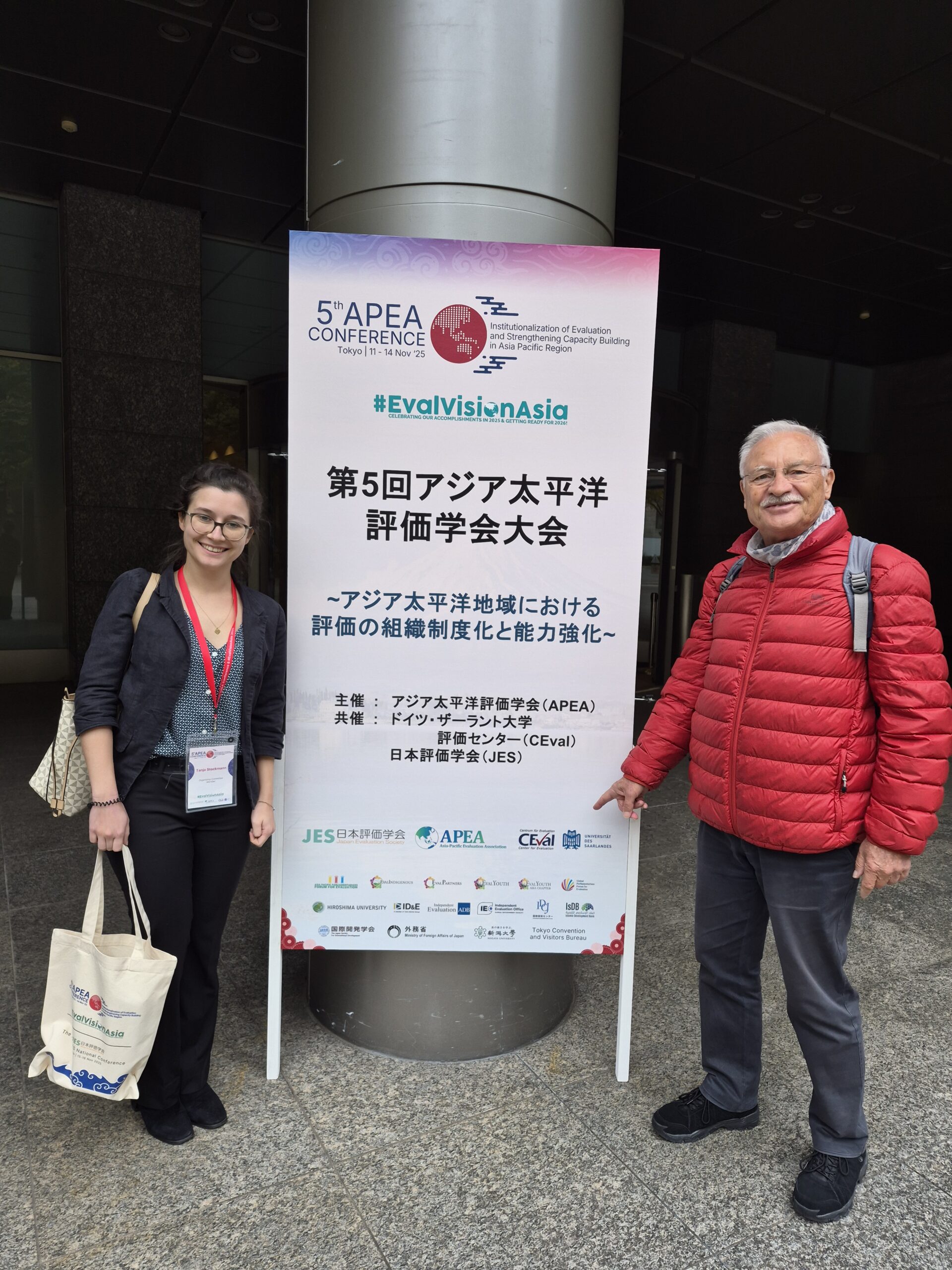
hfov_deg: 58.9
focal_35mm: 23
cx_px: 476
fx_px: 843
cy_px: 635
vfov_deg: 73.9
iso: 50
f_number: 1.8
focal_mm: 5.4
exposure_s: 1/359
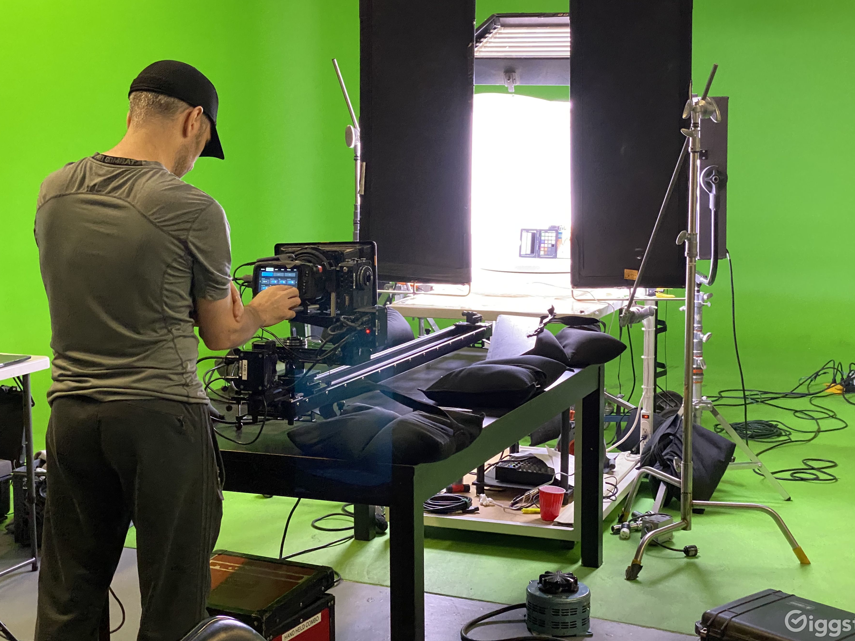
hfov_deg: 34.3
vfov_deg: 26.1
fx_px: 1383
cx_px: 442
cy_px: 311
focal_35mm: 56
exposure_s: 1/60
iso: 500
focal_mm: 6
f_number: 2
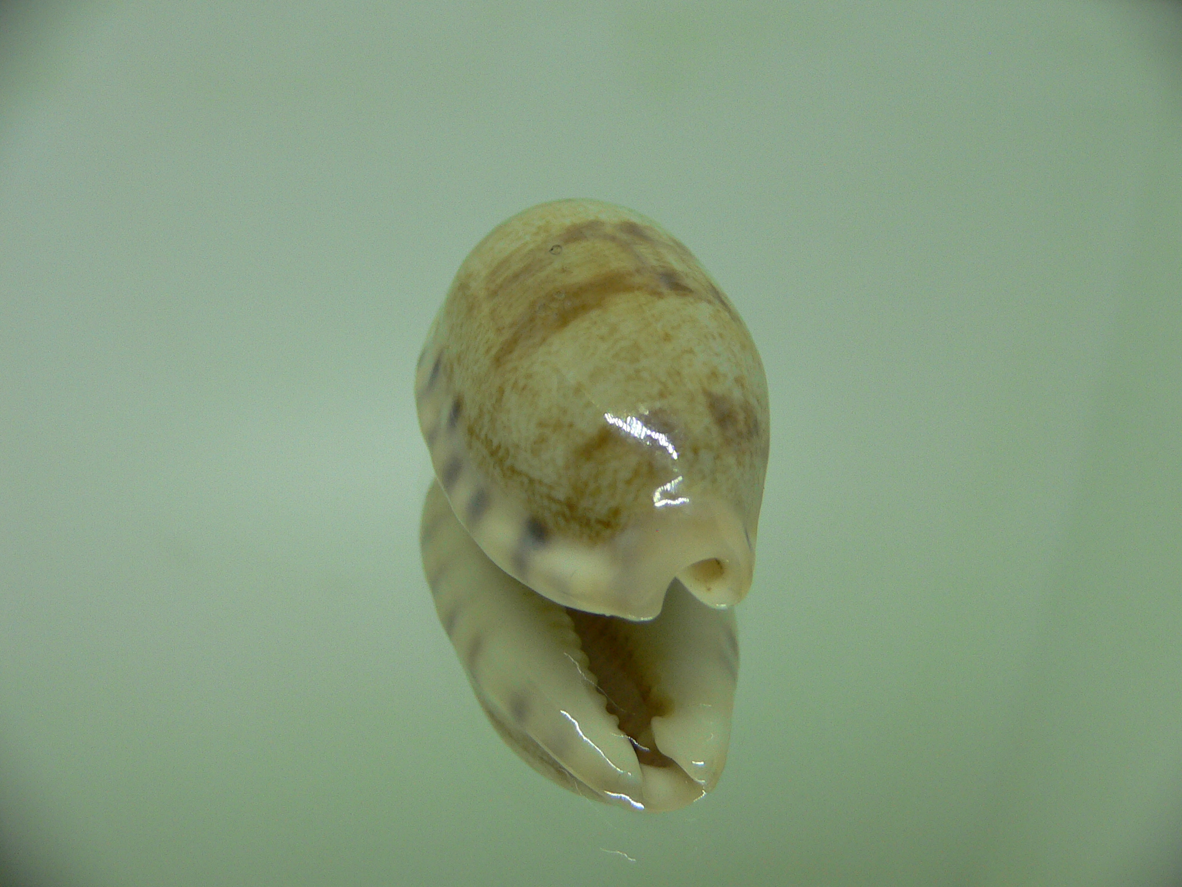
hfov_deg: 52.6
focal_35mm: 35
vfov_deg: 40.7
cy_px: 444
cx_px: 591
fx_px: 1195
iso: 100
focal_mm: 4.6
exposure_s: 1/60
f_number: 2.8
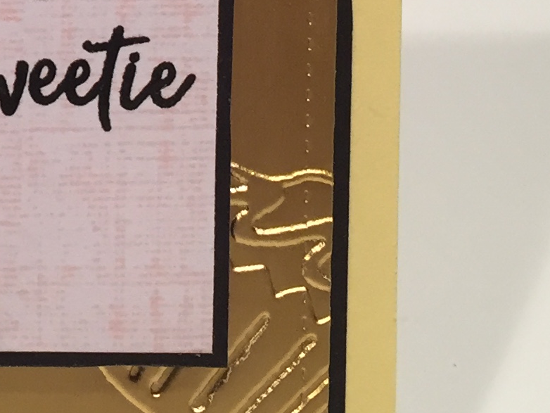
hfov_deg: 15.4
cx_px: -202
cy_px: -159
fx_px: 1923
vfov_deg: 11.8
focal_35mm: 121
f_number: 2.2
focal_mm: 4.15
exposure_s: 1/30
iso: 64
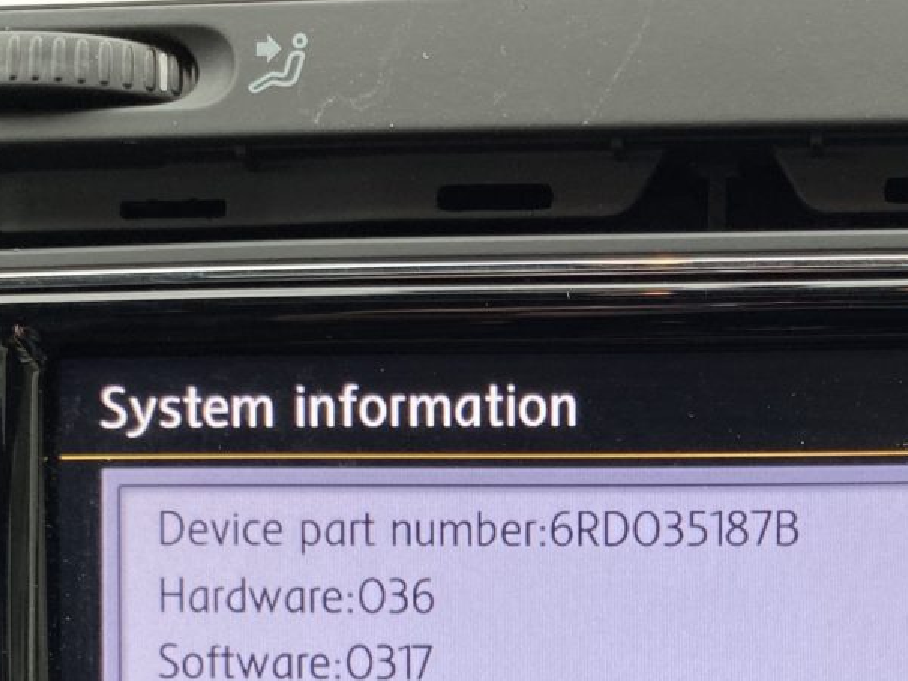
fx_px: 1732
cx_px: 686
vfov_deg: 20.6
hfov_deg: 28.9
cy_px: 840
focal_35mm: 66
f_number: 1.8
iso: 80
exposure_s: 1/121
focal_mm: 4.25
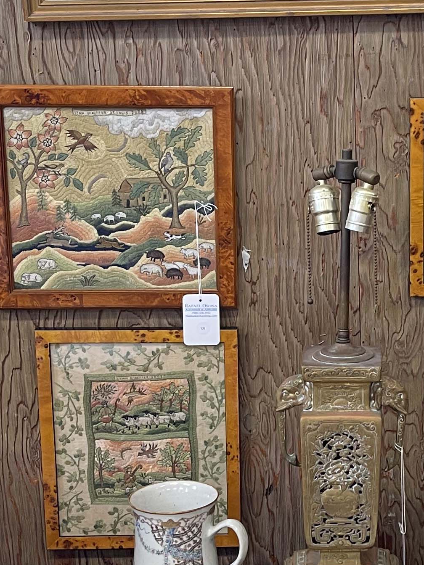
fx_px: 1274
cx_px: 364
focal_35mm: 78
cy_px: 266
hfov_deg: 18.6
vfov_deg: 25.0
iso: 125
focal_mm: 5.1
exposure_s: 1/60
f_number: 1.6
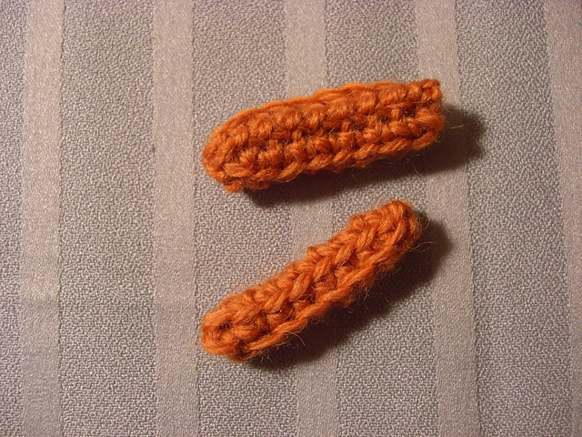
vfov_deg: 37.7
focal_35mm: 38
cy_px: 218
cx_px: 291
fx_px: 639
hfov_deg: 49.0
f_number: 2.8
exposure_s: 1/50
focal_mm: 7.9
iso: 400
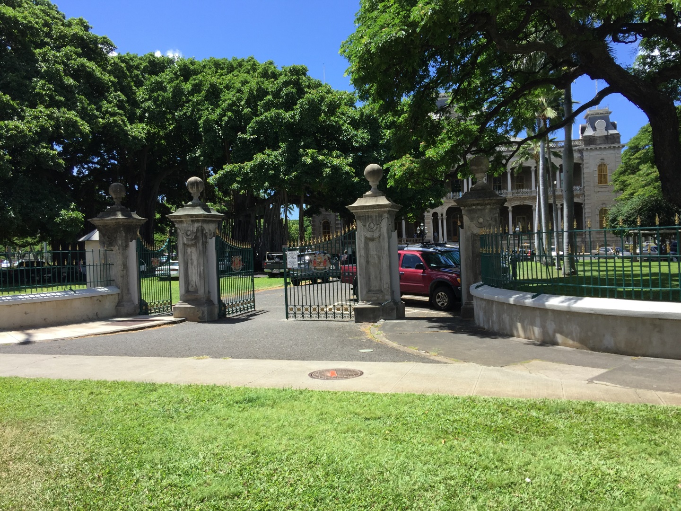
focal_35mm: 29
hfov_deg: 61.7
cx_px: 340
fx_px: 571
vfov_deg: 48.2
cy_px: 256
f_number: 2.2
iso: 32
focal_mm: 4.15
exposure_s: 1/1130
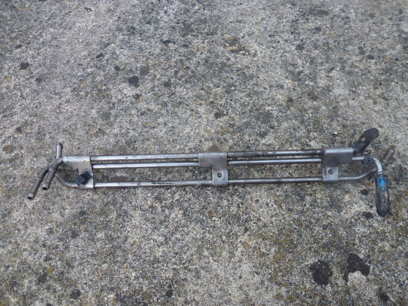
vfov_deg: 46.8
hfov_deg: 60.0
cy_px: 153
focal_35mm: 30
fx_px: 354
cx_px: 204
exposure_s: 1/60
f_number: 3.5
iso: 320
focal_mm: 5.4
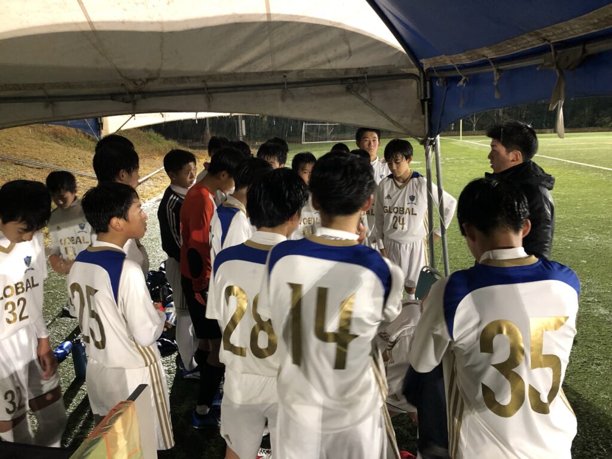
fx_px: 495
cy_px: 230
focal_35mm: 28
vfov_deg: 49.7
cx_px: 306
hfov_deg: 63.4
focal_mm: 4
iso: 400
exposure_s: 1/30
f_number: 1.8
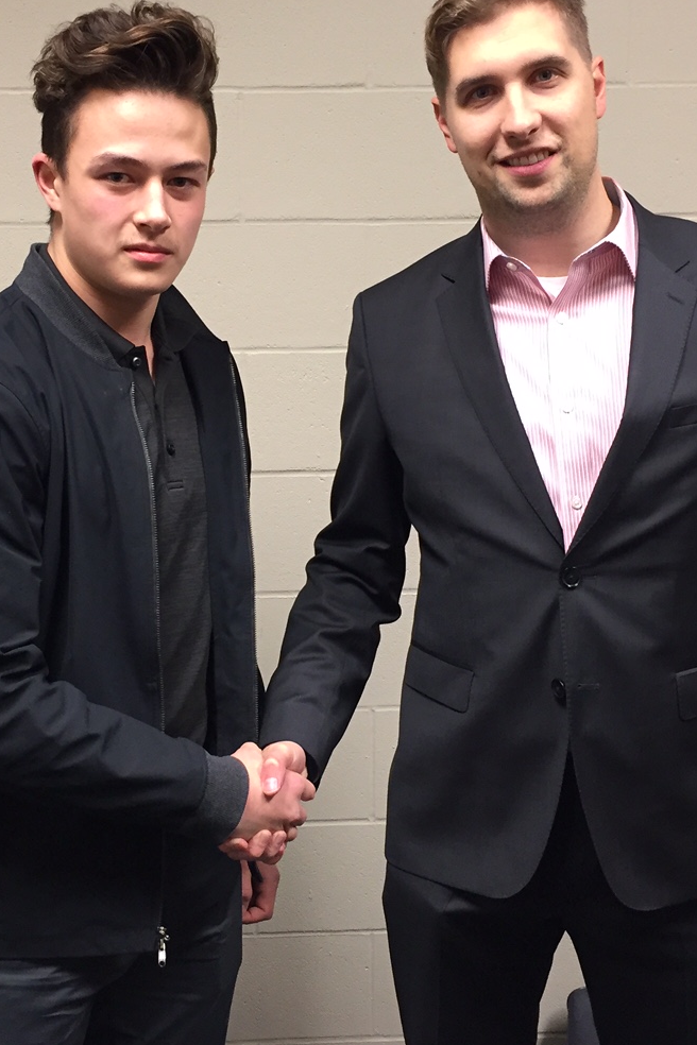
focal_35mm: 50
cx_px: 278
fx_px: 1452
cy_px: 503
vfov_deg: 39.6
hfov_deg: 26.9
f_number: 2.2
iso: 125
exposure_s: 1/30
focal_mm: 4.15
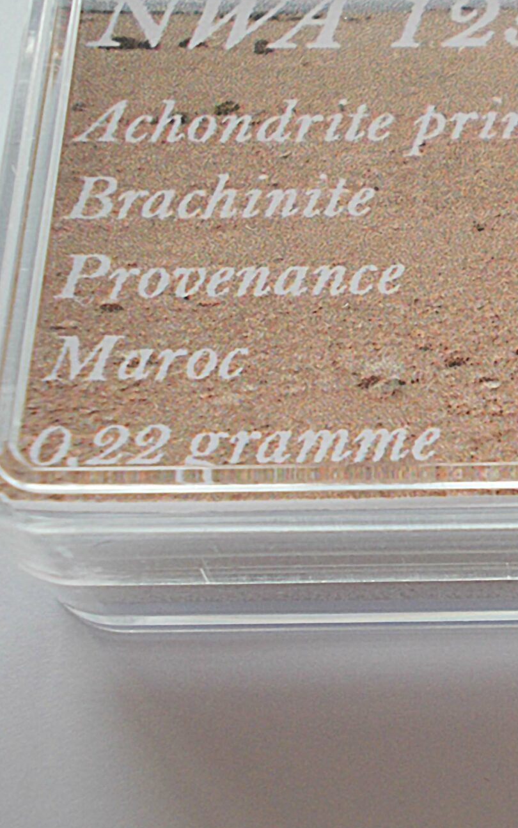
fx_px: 1626
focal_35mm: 72
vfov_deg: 28.6
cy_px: 380
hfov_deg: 17.5
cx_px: 563
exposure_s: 1/60
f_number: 3.3
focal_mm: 6.1
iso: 80
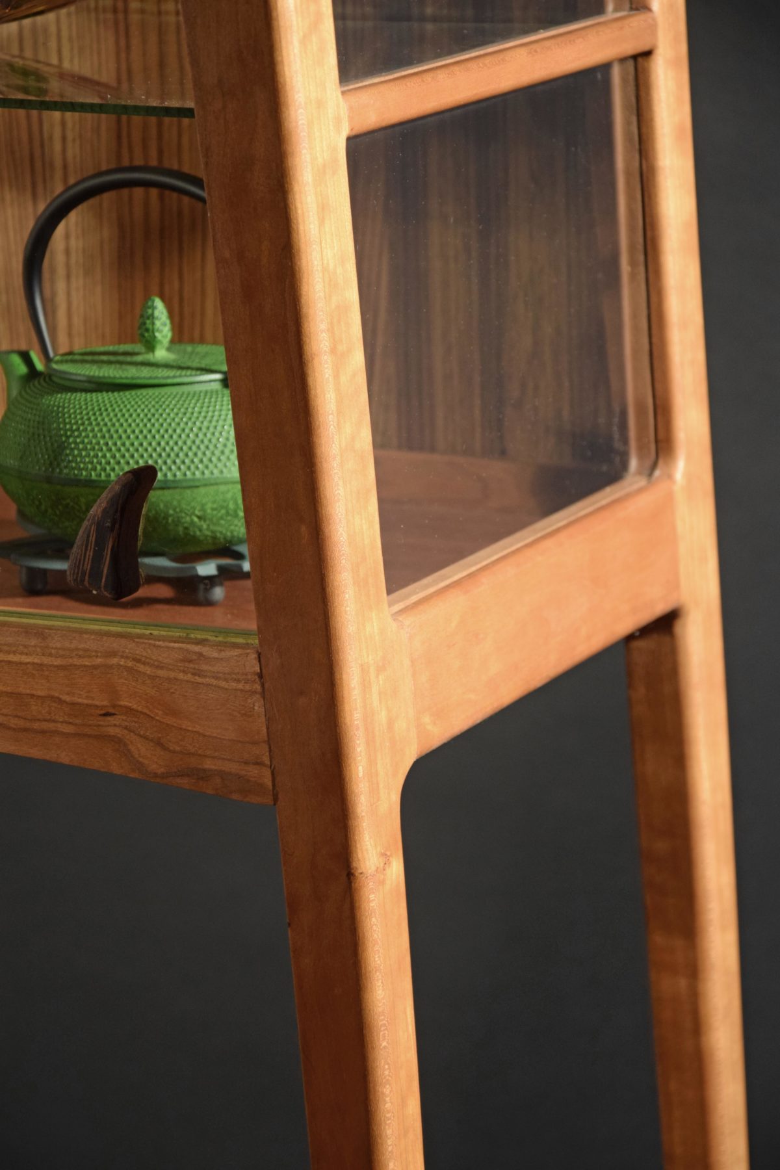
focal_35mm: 135
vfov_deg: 15.2
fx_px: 4387
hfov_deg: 10.2
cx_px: 390
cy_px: 585
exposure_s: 1/6
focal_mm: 90
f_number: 5.6
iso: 800
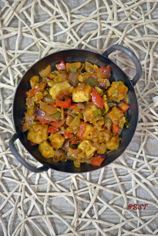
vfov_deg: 27.0
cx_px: 79
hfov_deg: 18.2
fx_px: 494
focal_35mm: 75
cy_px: 118
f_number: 1.8
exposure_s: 1/60
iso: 1100
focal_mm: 50
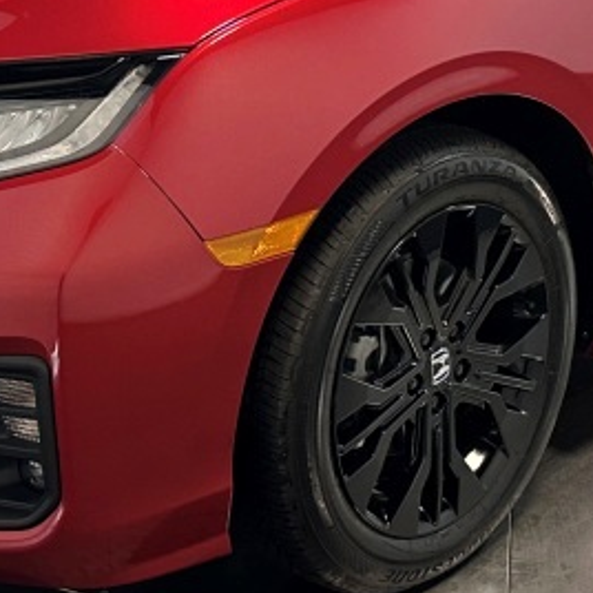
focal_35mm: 81
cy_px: 106
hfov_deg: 21.4
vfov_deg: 21.1
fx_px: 1570
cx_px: 343
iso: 320
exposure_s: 1/60
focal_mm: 6.86
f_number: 1.78
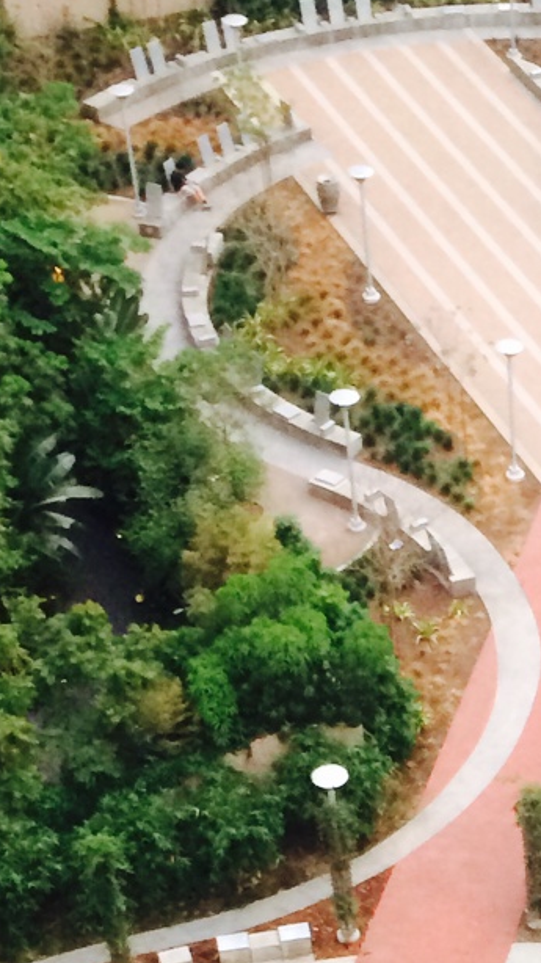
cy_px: 1129
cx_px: 751
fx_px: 2782
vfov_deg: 18.7
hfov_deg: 10.8
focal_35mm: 109
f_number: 2.2
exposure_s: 1/30
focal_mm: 4.12
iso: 64
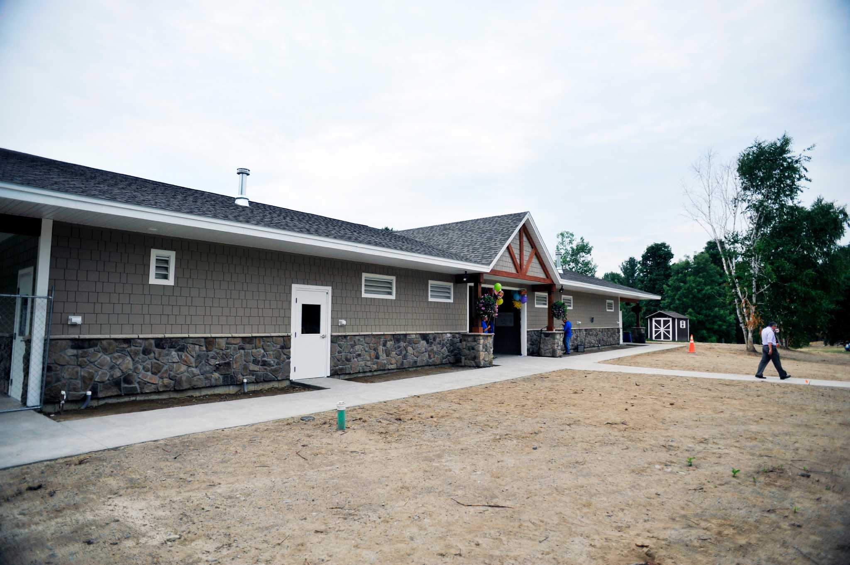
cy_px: 282
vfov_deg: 61.8
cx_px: 425
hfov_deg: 84.0
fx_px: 472
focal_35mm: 20
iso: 400
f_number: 4
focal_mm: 20
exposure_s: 1/3200
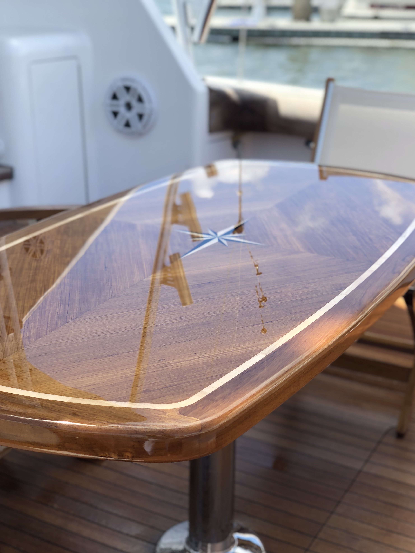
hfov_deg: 27.5
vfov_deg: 36.2
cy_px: 281
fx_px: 847
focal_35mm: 53
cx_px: 210
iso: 16
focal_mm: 6
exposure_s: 1/500
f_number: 2.4
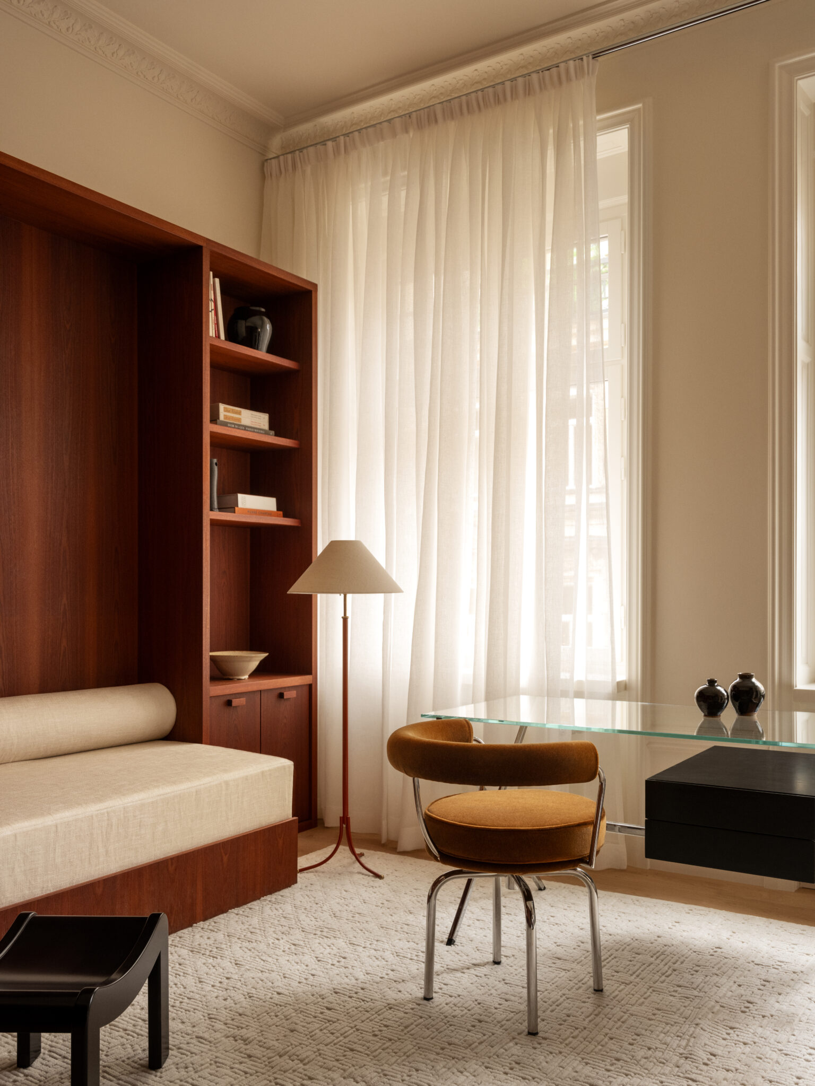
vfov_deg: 61.7
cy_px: 543
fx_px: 910
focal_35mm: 29
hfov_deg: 48.2
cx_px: 408
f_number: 13
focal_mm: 36.9
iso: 500
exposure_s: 1.4
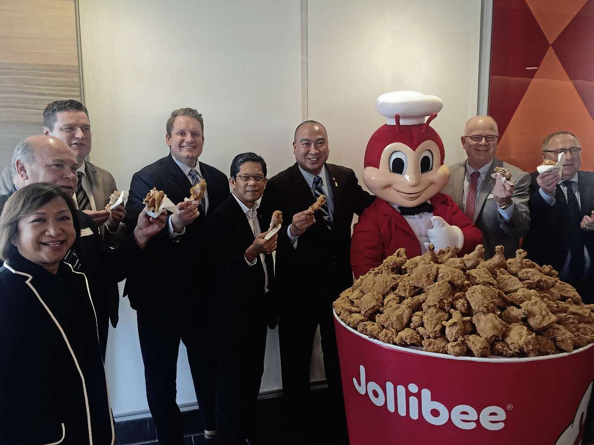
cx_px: 297
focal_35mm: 29
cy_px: 222
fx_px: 498
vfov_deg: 48.2
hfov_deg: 61.7
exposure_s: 1/15
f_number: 2.2
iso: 32
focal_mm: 4.15
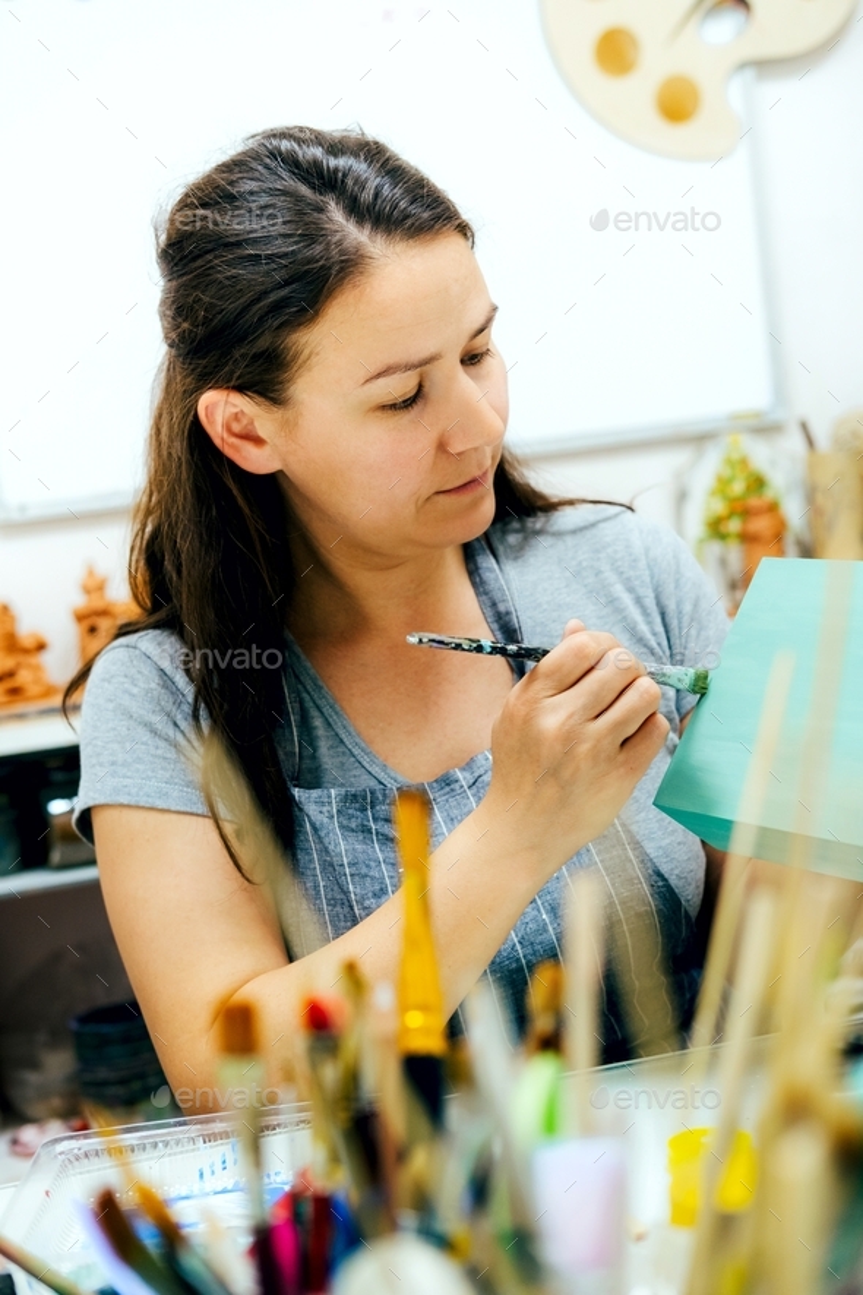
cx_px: 432
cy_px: 648
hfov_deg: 25.5
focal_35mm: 53
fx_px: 1906
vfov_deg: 37.5
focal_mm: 35
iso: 800
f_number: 2.8
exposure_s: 1/160
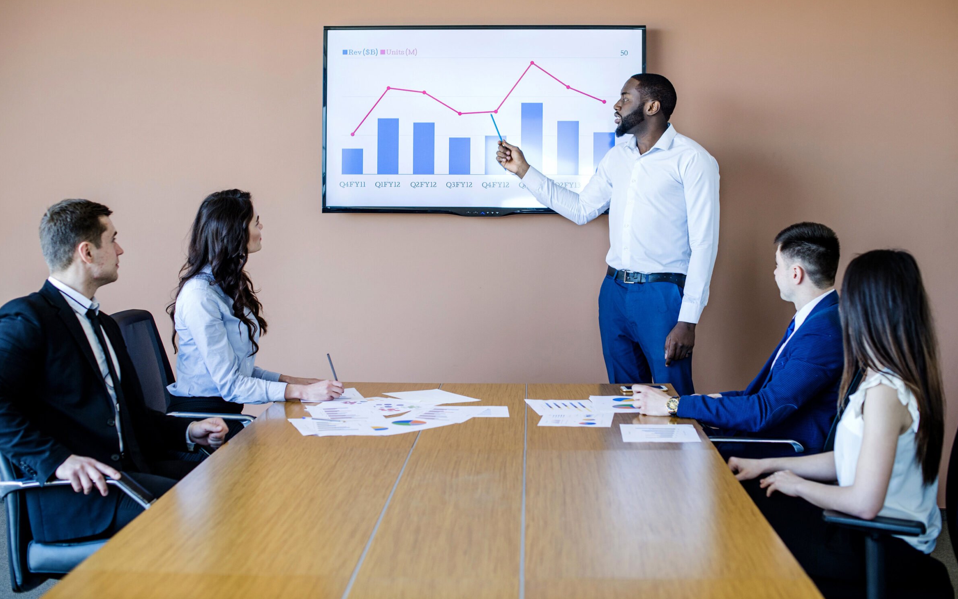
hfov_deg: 36.9
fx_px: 1436
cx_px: 484
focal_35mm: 55
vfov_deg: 23.5
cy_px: 262
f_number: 3.2
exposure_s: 1/100
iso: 500
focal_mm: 50
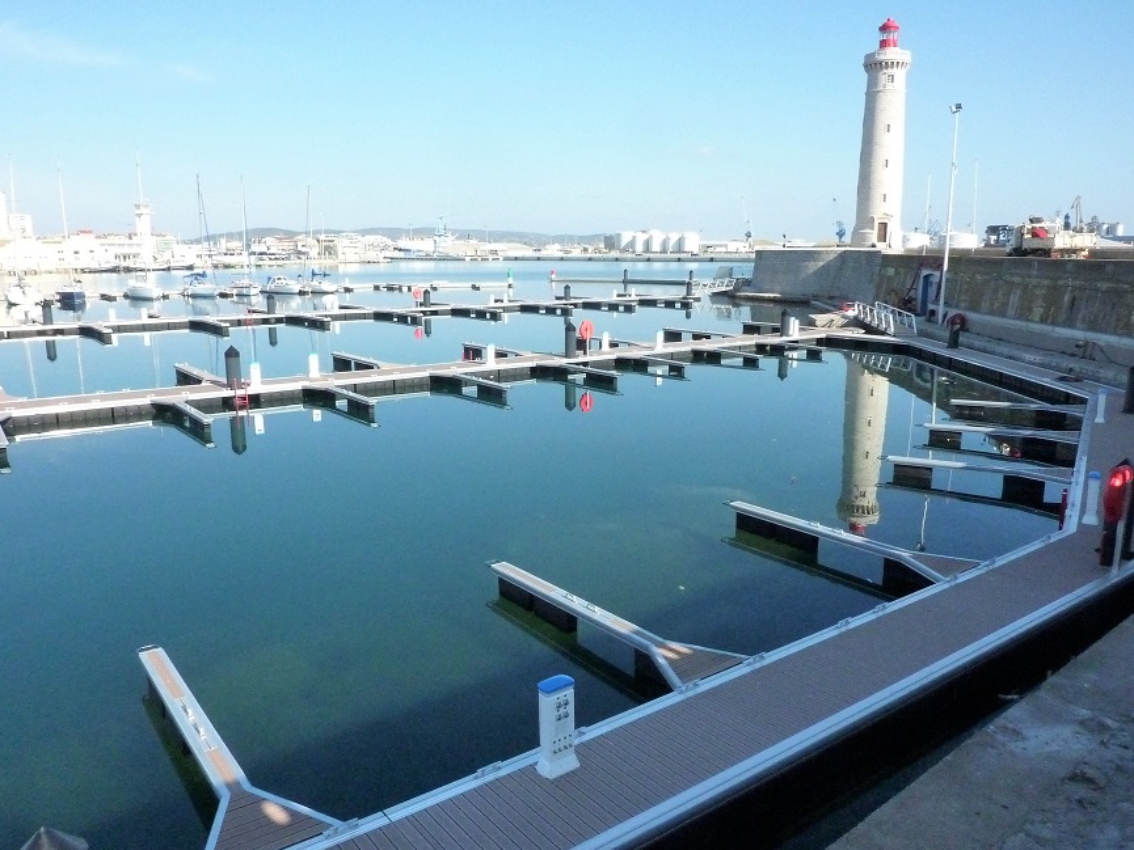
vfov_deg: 53.1
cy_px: 433
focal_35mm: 26
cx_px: 555
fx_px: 852
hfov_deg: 67.3
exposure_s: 1/1300
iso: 800
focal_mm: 4.1
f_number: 6.3
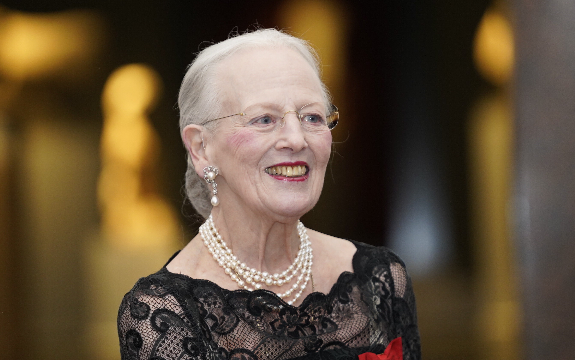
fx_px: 3165
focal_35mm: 202
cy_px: 189
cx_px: 288
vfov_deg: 6.5
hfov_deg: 10.4
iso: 2000
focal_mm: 198
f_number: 2.8
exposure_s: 1/100
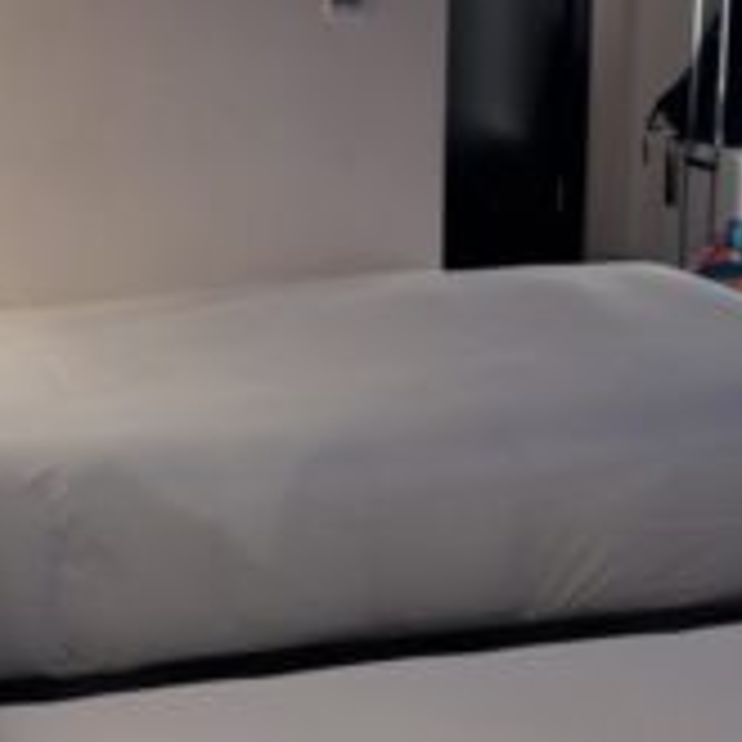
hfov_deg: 22.1
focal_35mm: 77
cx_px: 121
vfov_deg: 22.4
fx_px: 1867
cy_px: 252
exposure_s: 1/50
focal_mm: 6.76
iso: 125
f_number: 1.78
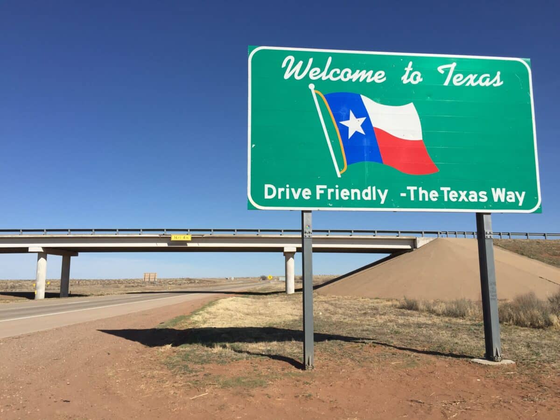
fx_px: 469
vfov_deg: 48.2
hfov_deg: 61.7
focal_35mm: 29
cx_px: 280
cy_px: 210
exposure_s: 1/3597
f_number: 2.2
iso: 32
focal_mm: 4.15
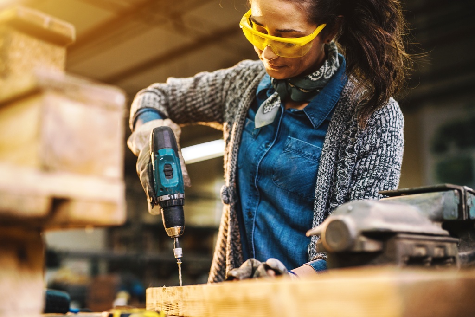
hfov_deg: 39.6
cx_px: 238
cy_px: 158
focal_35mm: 50
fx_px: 660
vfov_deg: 27.0
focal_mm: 50
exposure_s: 1/125
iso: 500
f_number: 2
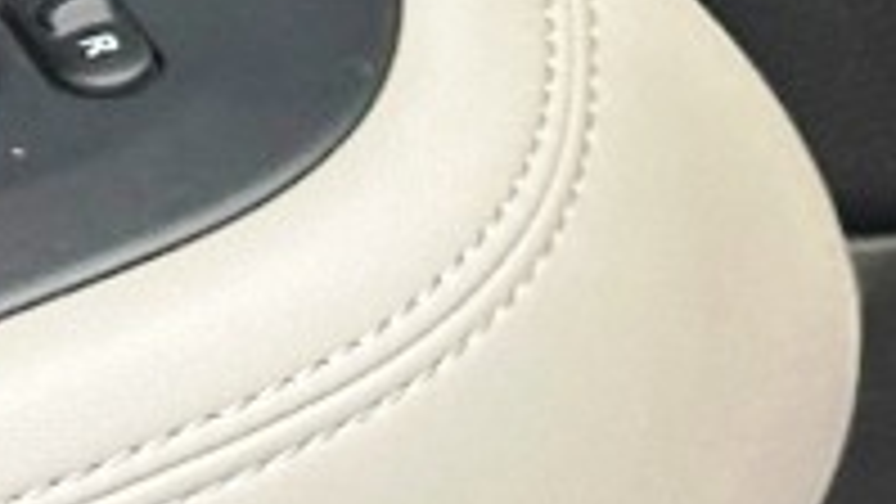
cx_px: -860
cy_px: -171
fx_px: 6392
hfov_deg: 7.7
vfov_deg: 4.5
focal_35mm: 269
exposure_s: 1/40
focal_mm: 6.86
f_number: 1.78
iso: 500
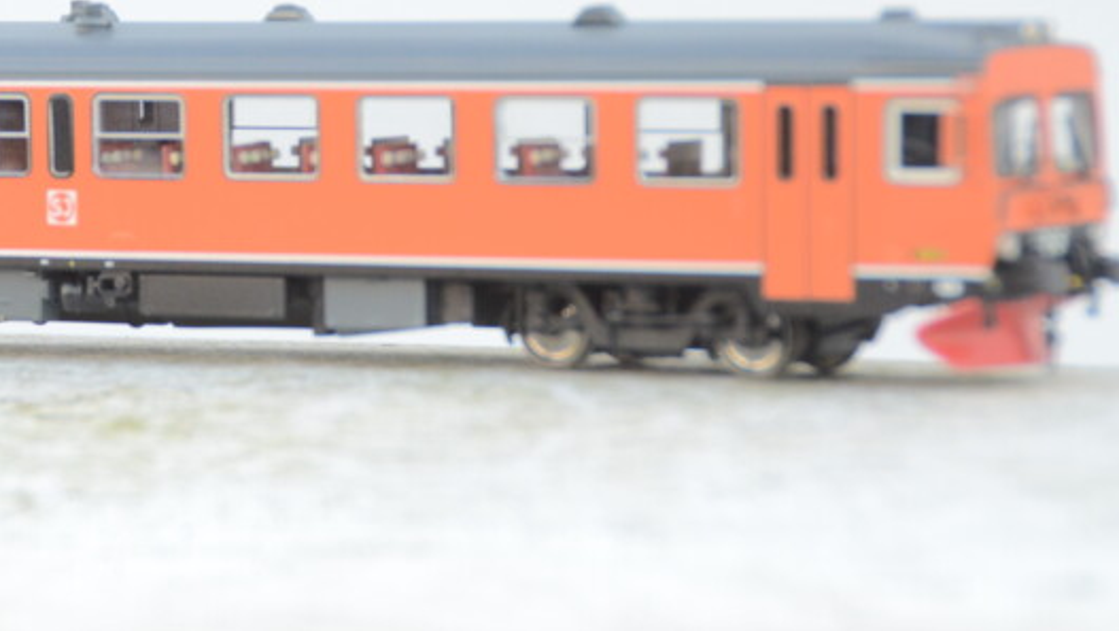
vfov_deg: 4.4
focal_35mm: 274
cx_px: 134
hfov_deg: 7.8
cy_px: 157
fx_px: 8134
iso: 800
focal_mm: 90
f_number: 5.3
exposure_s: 1/250
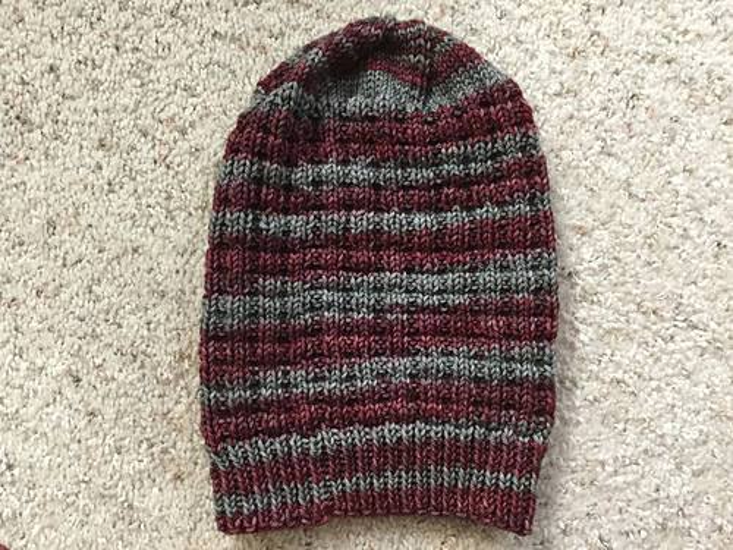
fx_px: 656
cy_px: 275
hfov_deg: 58.4
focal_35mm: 31
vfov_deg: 45.4
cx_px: 366
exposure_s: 1/15
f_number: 2.4
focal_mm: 3.3
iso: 250
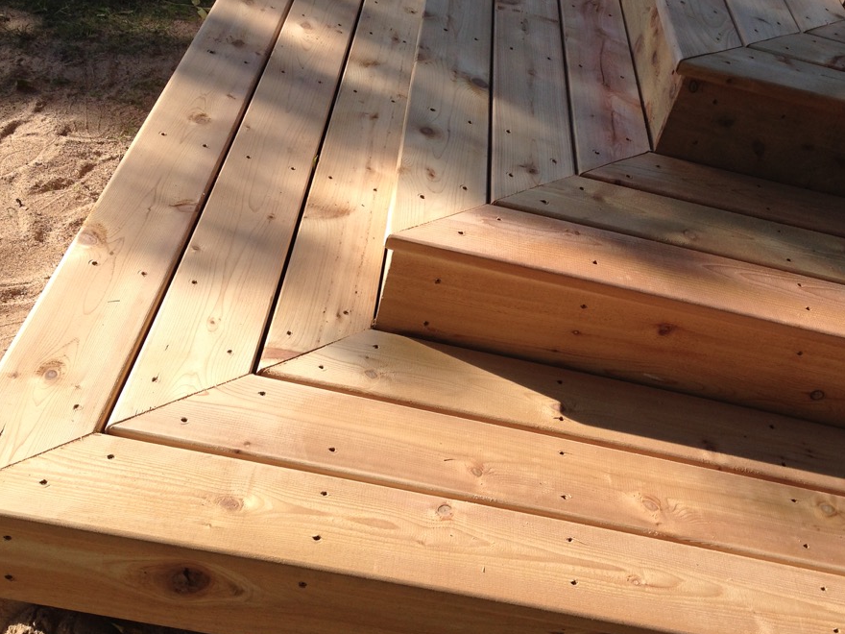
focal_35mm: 45
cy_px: 231
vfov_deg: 32.0
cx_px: 511
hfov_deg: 41.9
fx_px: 1098
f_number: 2.4
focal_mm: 4.12
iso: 50
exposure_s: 1/861
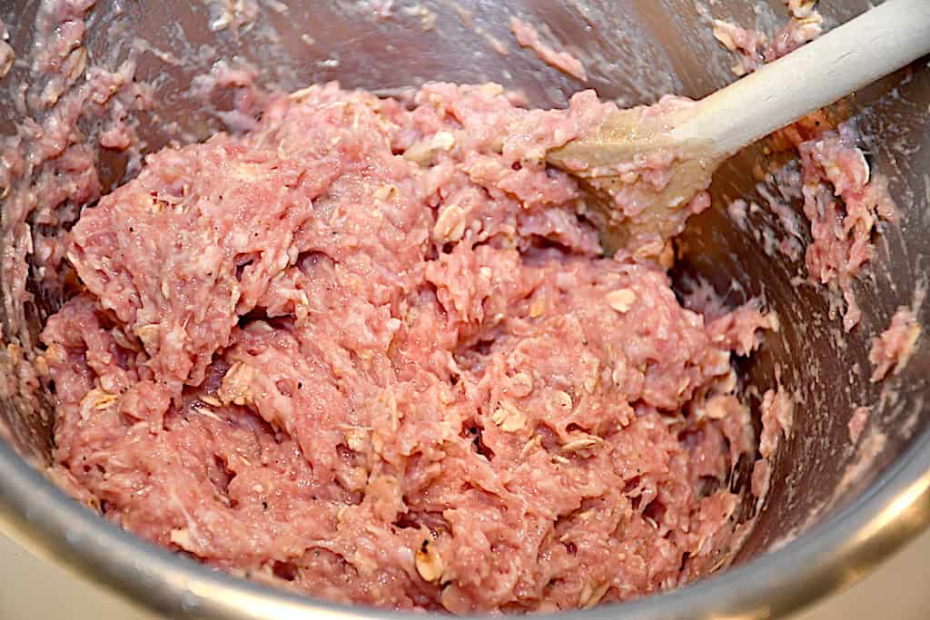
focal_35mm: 93
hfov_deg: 21.9
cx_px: 465
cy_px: 310
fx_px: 2403
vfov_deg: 14.7
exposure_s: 1/60
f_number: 5
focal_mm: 62
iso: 900
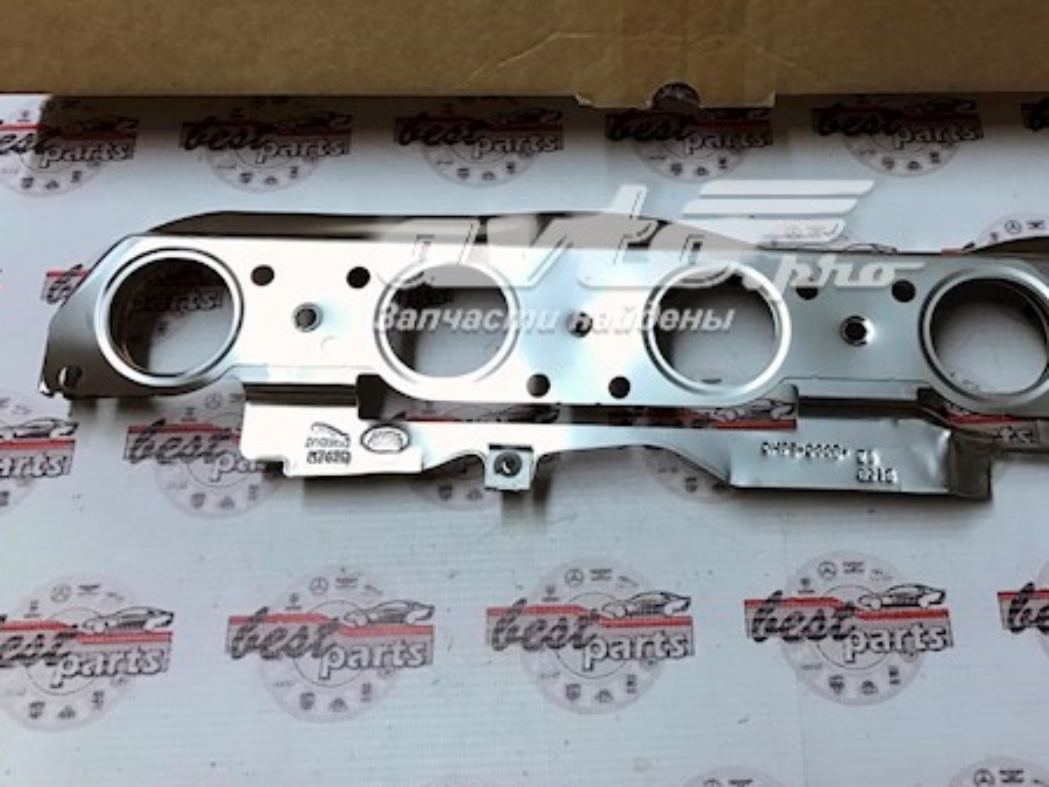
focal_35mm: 40
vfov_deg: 35.5
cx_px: 642
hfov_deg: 46.5
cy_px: 251
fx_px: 1212
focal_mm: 3.99
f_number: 1.8
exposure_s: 1/33
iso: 32
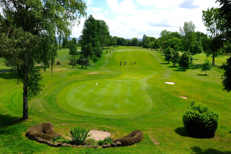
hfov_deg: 55.8
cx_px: 116
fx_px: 218
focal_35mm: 34
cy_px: 77
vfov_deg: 38.9
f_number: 11
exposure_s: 1/50
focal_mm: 34
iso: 50
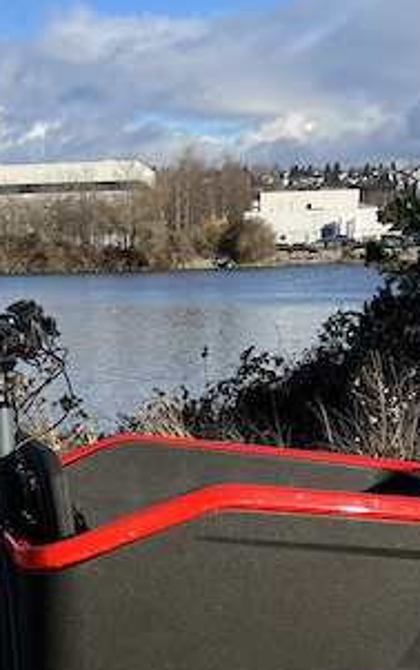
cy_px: 659
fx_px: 1336
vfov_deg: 26.8
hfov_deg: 17.6
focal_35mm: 73
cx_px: 27
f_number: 1.5
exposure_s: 1/2695
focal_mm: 5.7
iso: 50
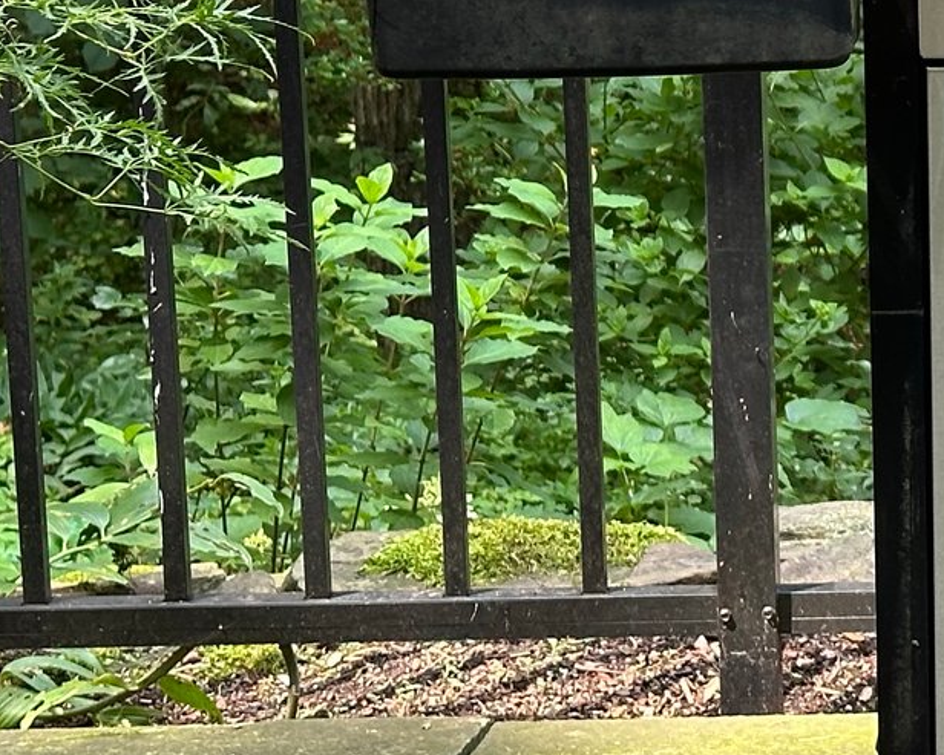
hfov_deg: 12.1
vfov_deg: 10.1
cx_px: 1424
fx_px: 4247
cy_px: 142
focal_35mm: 152
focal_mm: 6.86
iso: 64
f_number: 1.78
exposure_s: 1/187
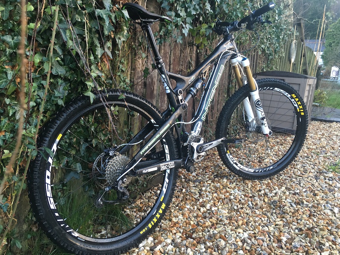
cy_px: 128
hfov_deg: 61.7
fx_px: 285
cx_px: 170
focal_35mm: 29
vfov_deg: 48.2
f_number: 2.2
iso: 50
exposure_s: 1/33
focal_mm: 4.15
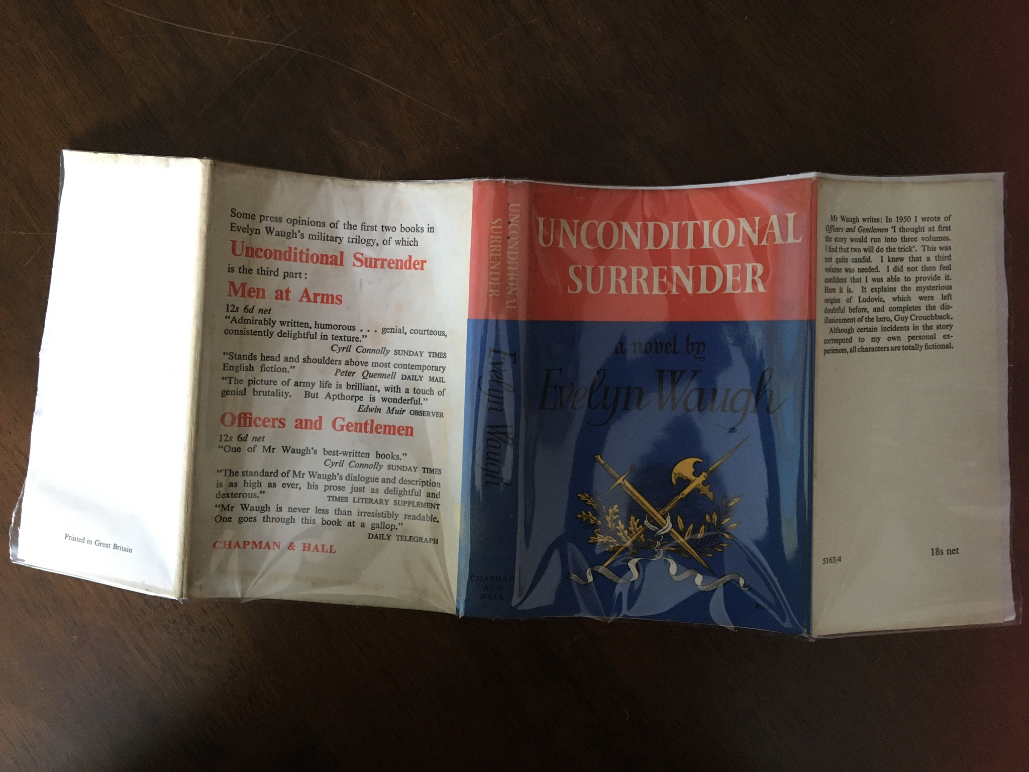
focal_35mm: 29
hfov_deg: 61.7
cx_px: 514
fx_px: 862
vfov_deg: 48.2
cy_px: 386
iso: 200
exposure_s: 1/33
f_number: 2.2
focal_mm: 4.15
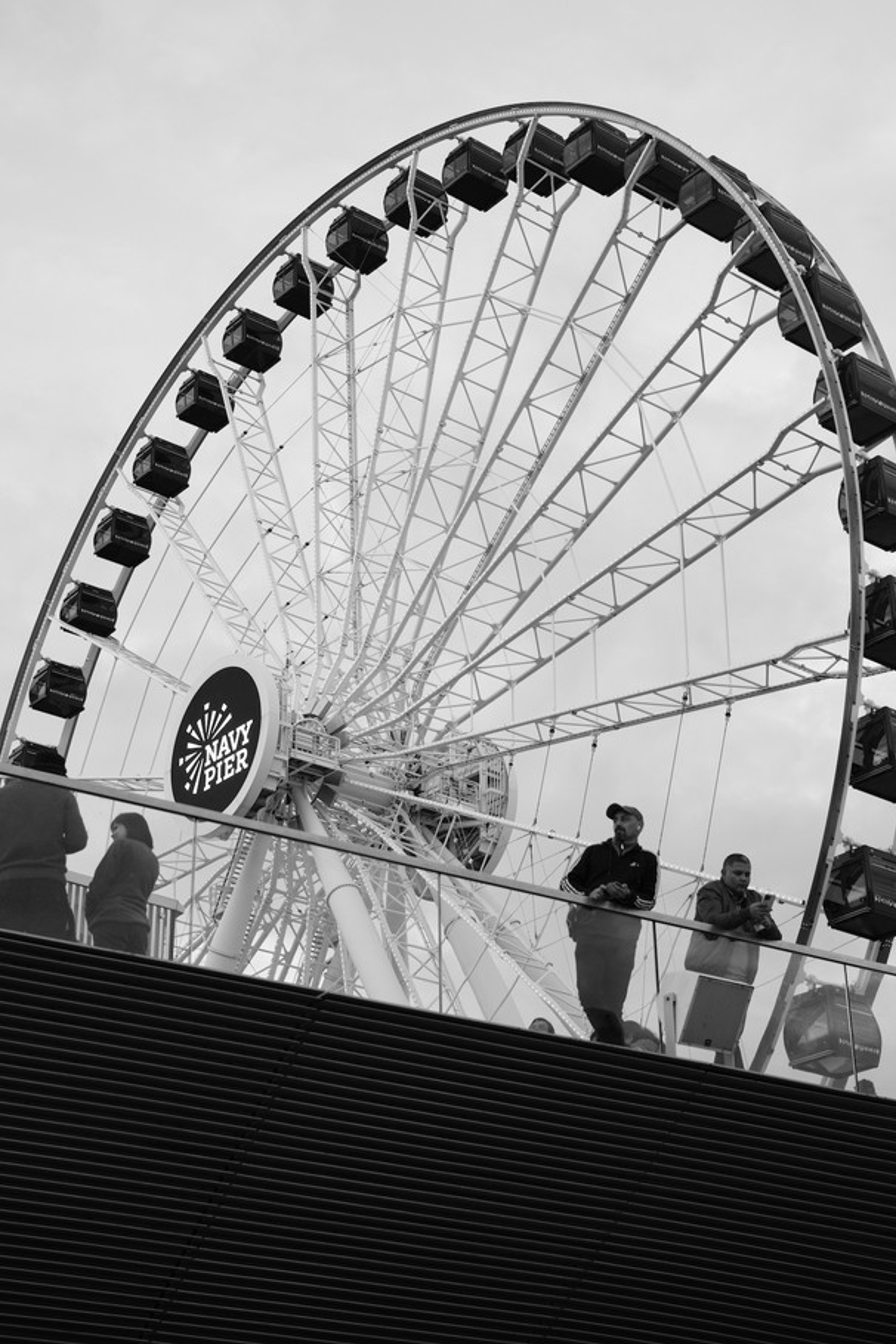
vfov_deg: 36.2
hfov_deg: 24.6
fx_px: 2053
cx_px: 458
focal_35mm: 55
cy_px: 617
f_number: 2.8
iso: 125
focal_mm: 33
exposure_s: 1/100
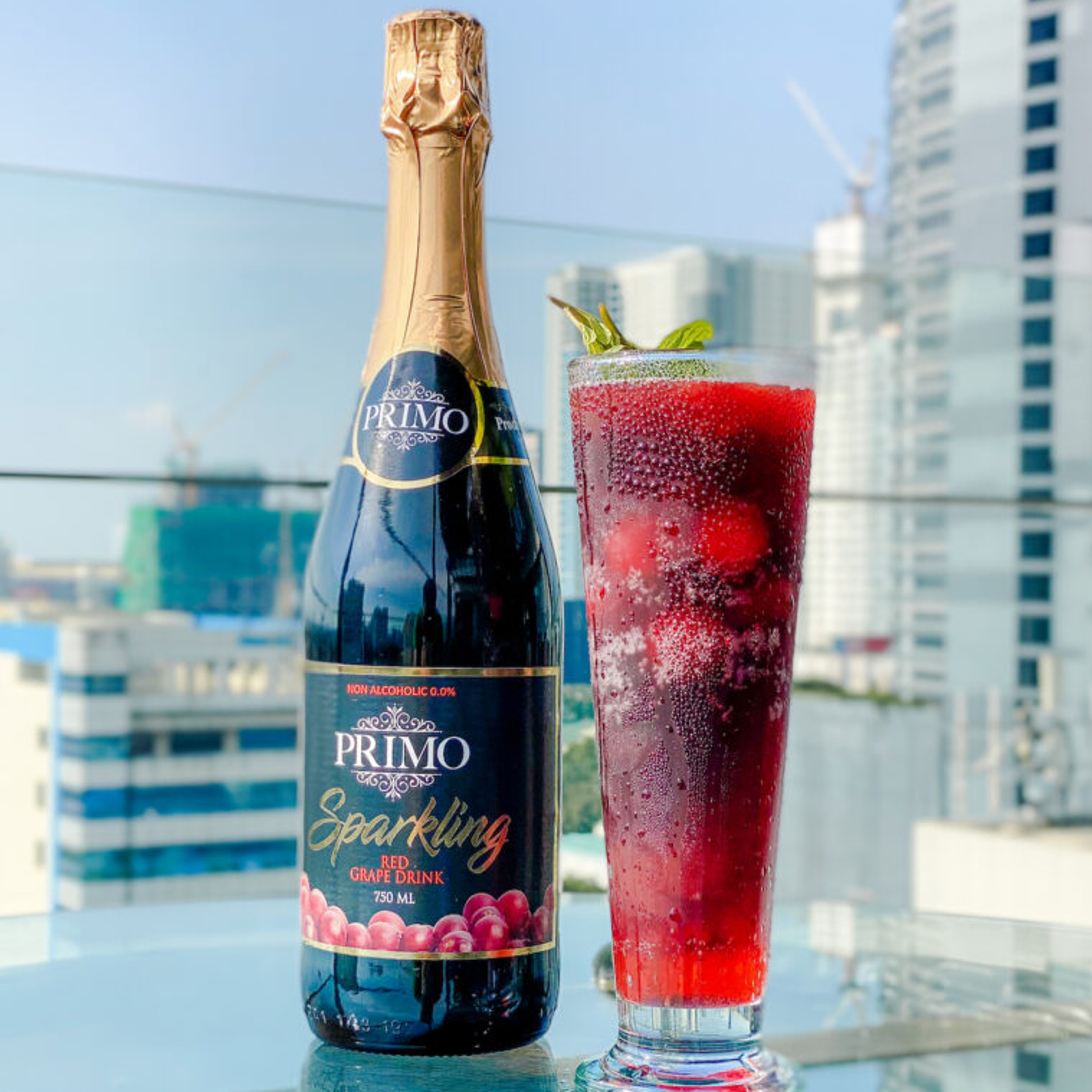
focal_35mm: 62
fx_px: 2213
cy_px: 593
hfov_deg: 27.7
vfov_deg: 27.7
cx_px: 541
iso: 20
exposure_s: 1/1250
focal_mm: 6
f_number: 2
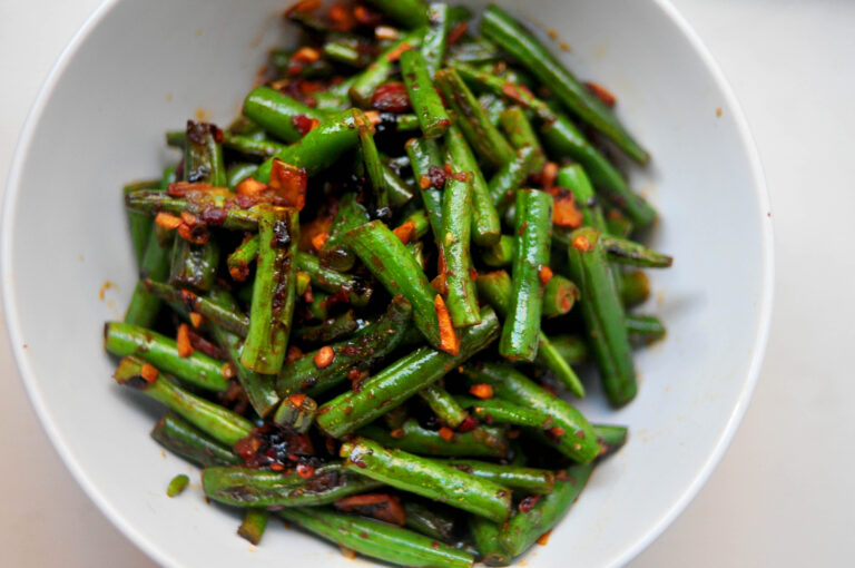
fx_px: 1245
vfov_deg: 25.7
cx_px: 428
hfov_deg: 37.9
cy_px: 284
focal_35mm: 52
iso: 800
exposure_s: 1/90
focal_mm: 35
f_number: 2
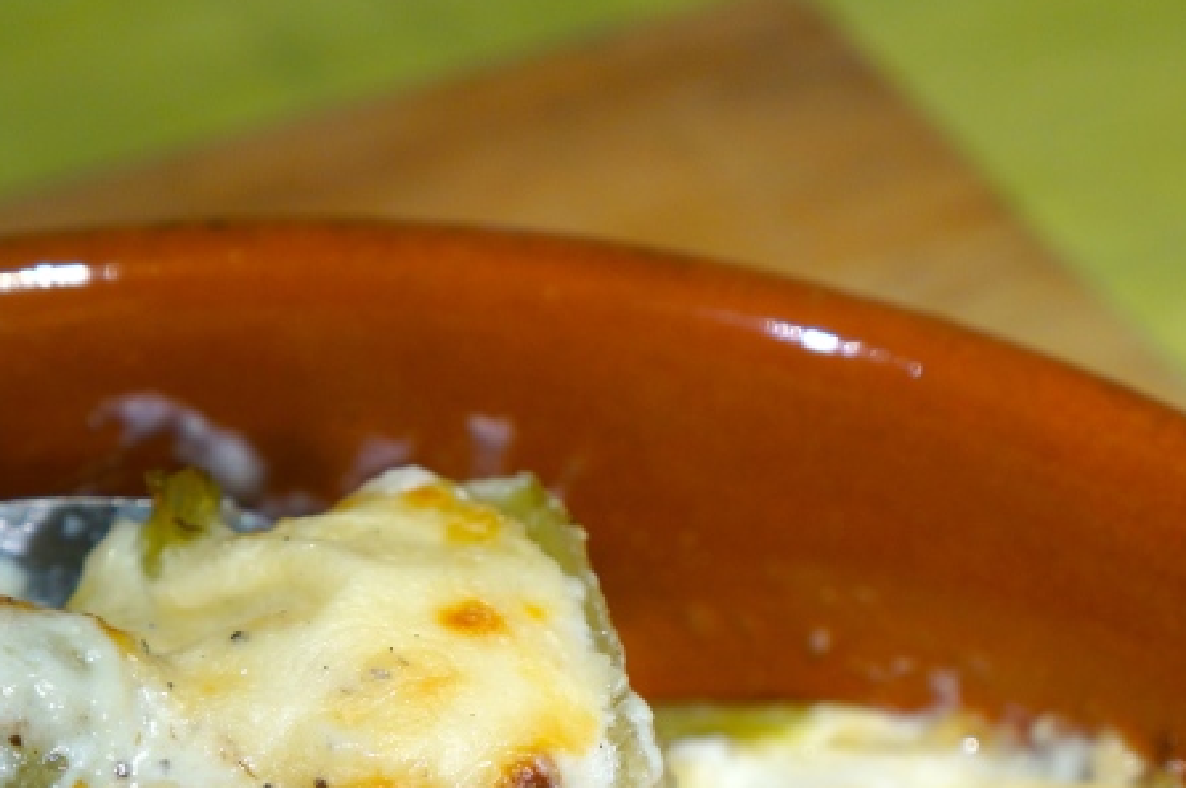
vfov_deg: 12.2
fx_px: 3620
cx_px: 544
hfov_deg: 18.6
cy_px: 884
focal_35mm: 110
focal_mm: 32
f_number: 4
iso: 250
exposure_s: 1/60
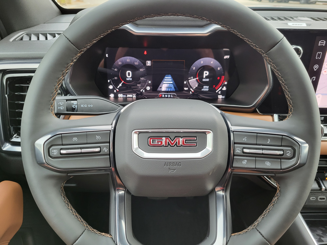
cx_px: 164
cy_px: 122
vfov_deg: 53.1
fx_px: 246
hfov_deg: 67.3
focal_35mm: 26
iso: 250
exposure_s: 1/120
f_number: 1.8
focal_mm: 5.4
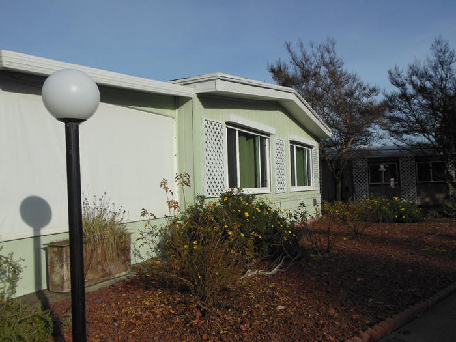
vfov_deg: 48.2
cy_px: 171
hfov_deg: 61.7
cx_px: 228
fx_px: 382
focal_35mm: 29
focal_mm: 5.2
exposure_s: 1/640
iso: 125
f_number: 6.7
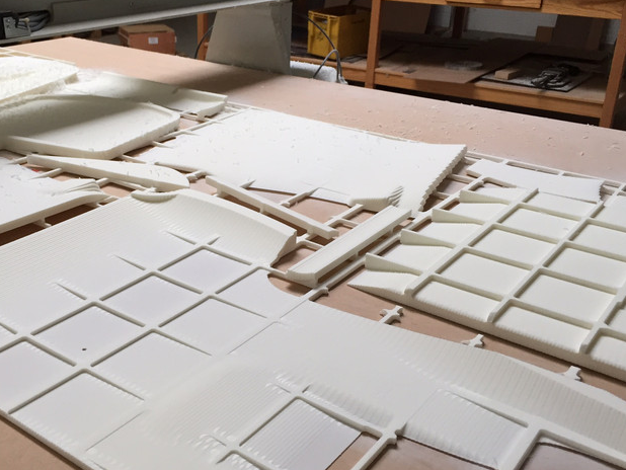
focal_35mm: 40
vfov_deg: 36.0
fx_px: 724
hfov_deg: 46.5
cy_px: 220
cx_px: 244
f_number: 2.2
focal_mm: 4.15
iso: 32
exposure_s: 1/30
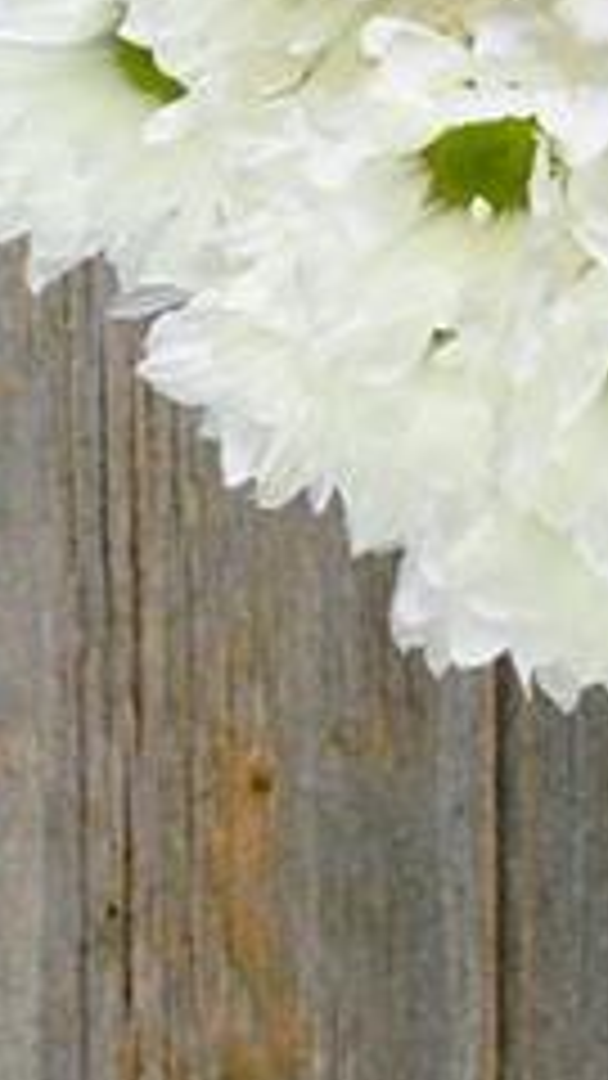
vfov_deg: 17.9
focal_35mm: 115
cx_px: 653
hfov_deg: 10.4
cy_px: -119
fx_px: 3296
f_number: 4
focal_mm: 6.7
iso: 160
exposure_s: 1/60
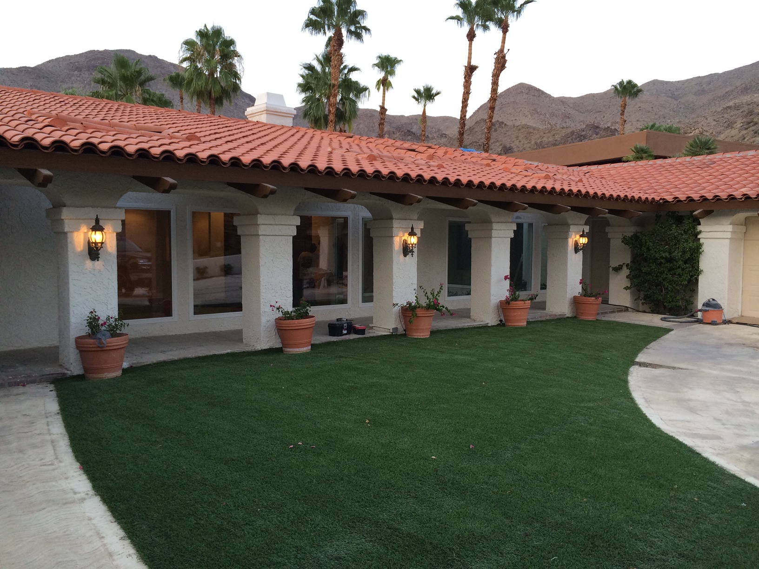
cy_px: 284
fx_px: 658
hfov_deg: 60.0
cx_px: 380
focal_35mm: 30
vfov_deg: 46.8
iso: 64
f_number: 2.2
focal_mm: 4.12
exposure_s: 1/120
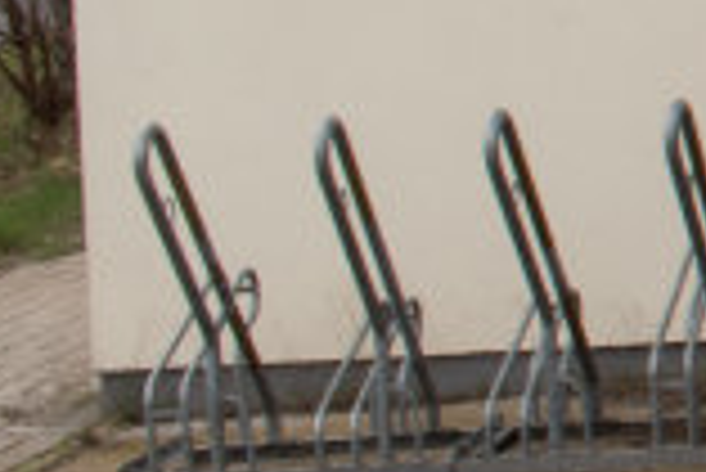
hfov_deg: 9.8
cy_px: -306
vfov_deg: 7.8
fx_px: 3376
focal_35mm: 172
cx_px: 1934
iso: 100
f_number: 16
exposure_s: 1/30
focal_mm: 18
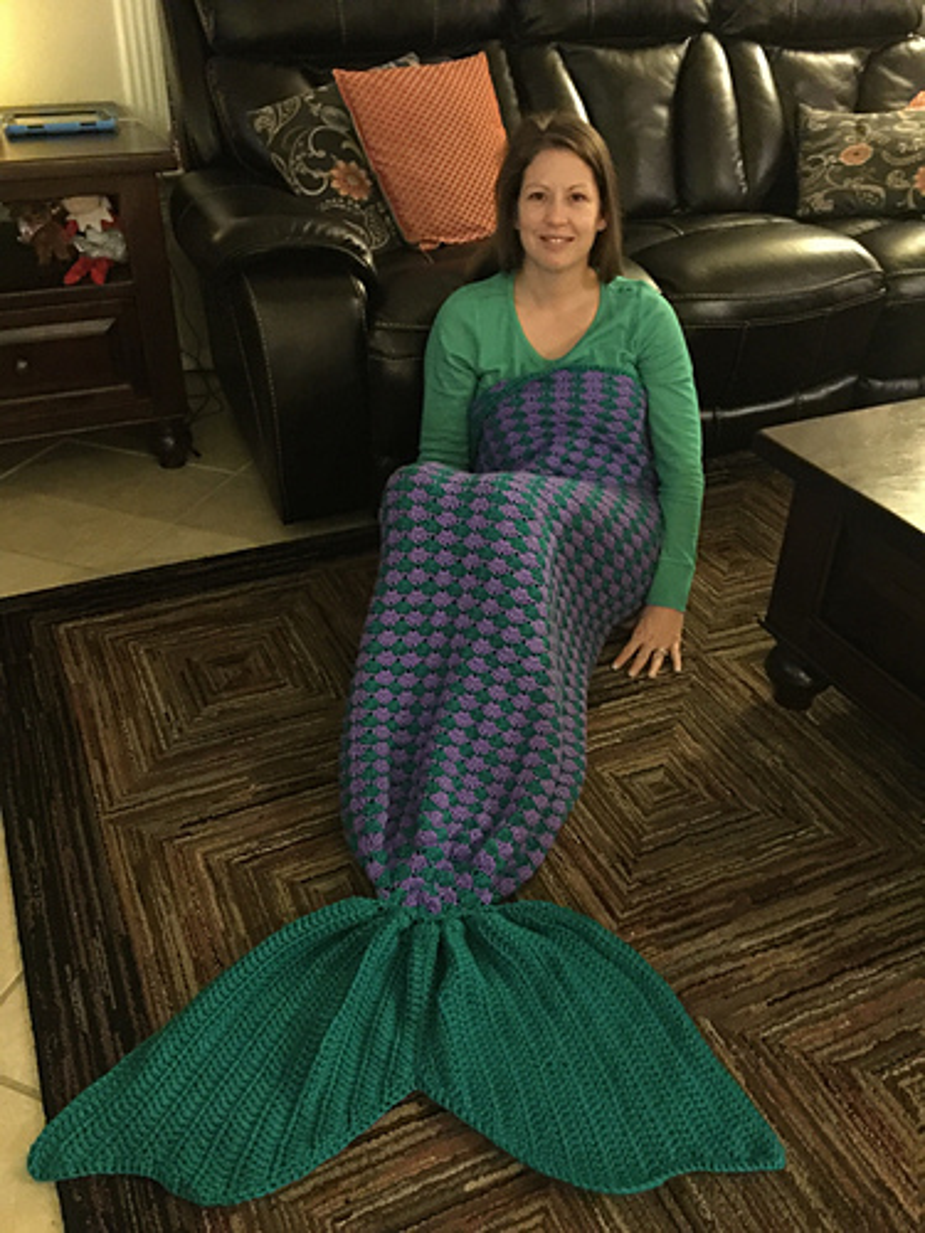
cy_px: 616
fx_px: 1033
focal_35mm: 29
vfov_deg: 61.7
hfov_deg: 48.2
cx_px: 462
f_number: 2.2
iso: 500
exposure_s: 1/4
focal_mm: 4.15
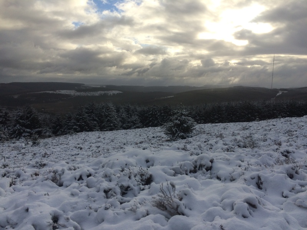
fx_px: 257
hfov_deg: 61.7
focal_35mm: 29
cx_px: 154
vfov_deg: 48.2
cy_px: 115
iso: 32
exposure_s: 1/2564
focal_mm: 4.15
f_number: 2.2
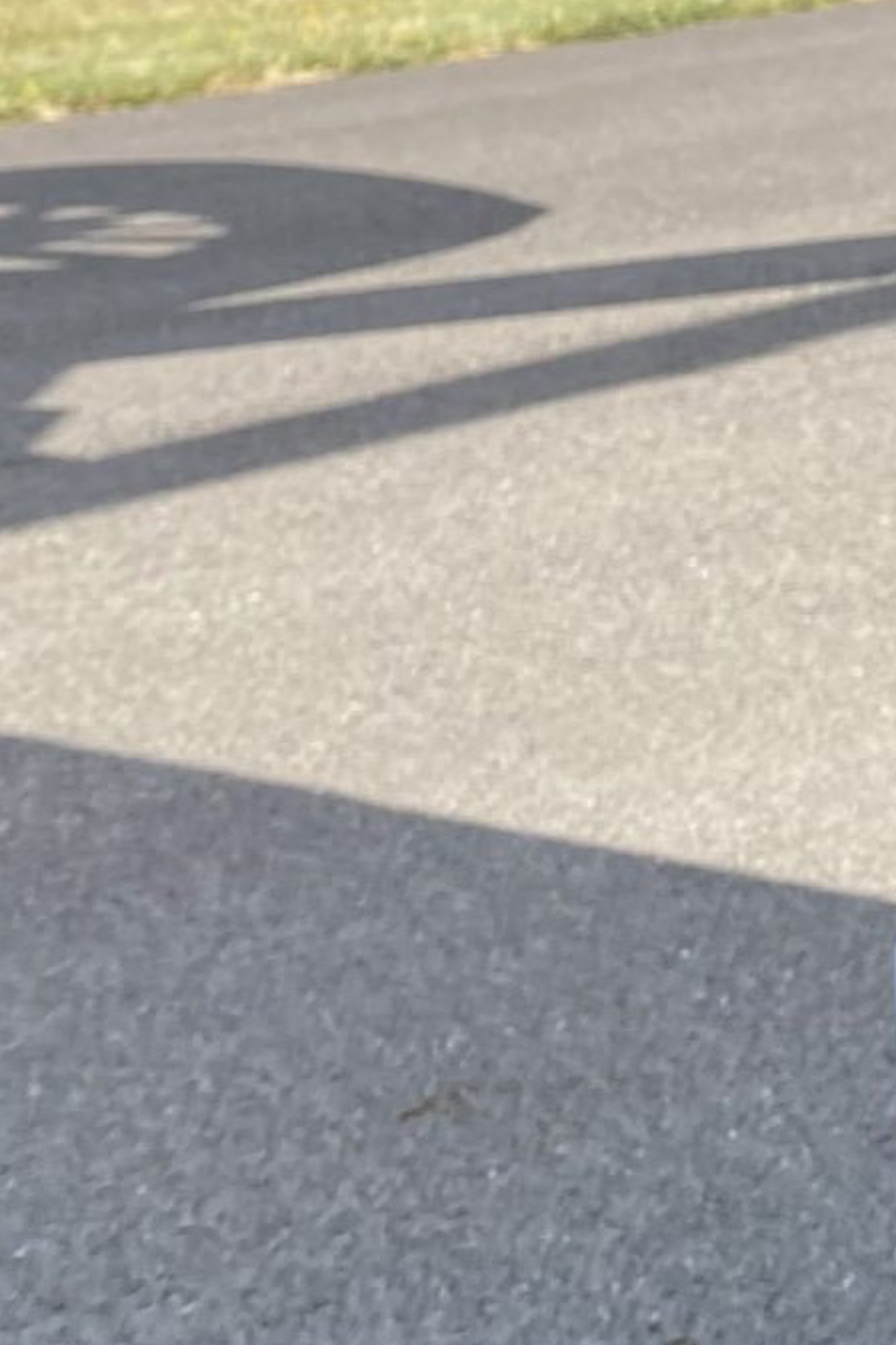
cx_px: 2284
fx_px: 3845
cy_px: 150
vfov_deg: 19.5
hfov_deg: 10.9
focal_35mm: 103
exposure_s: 1/981
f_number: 1.8
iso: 32
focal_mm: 4.25
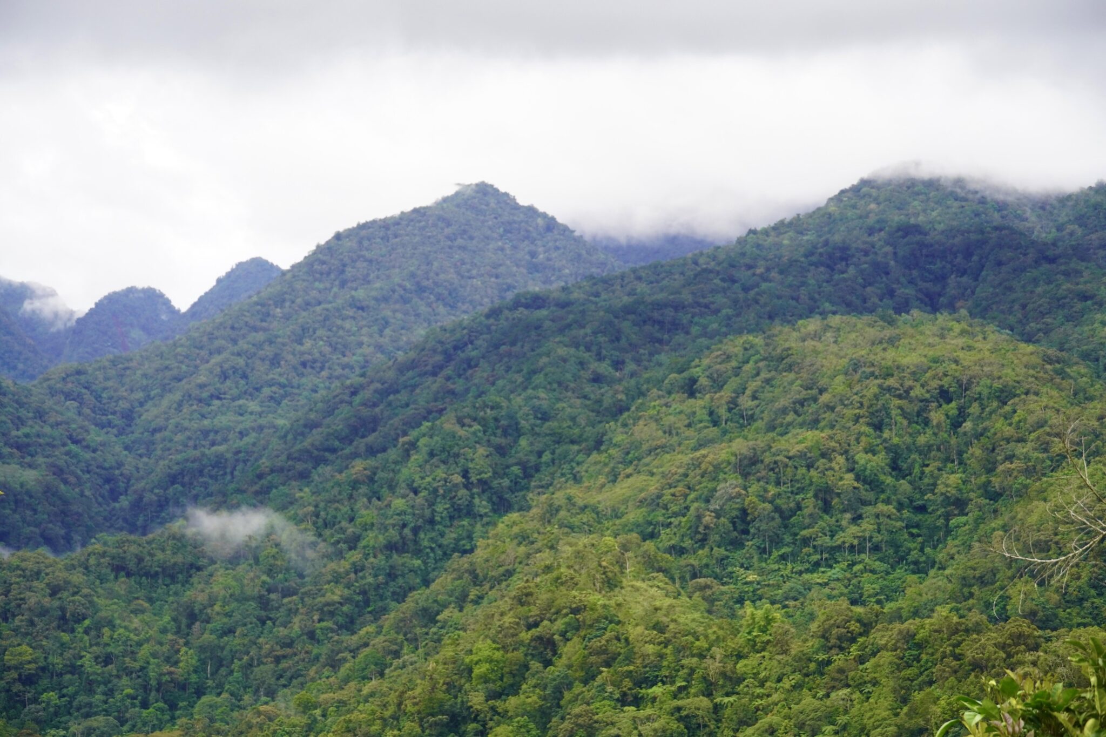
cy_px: 368
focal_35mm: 84
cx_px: 553
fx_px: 2580
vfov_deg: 16.3
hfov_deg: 24.2
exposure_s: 1/100
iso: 320
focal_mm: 56
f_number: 5
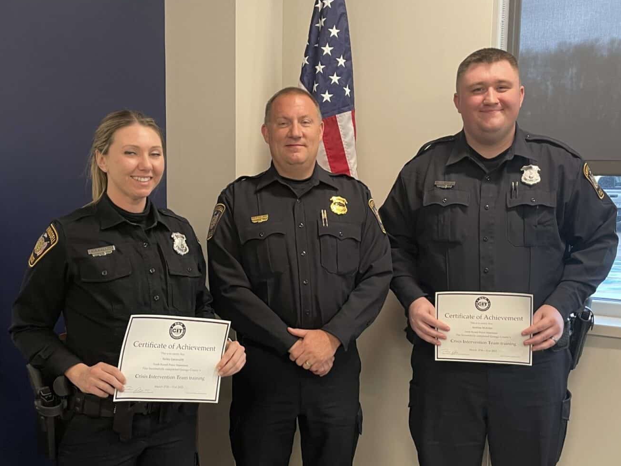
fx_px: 735
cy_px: 248
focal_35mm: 41
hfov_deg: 45.8
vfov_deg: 35.1
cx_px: 305
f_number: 1.6
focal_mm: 4.2
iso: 125
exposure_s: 1/60
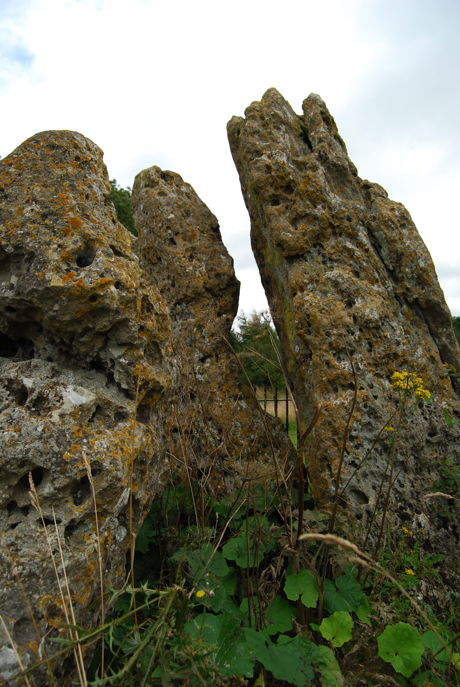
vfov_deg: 67.3
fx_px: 516
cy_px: 344
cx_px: 230
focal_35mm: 27
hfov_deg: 48.0
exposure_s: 1/640
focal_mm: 18
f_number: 5.6
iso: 200
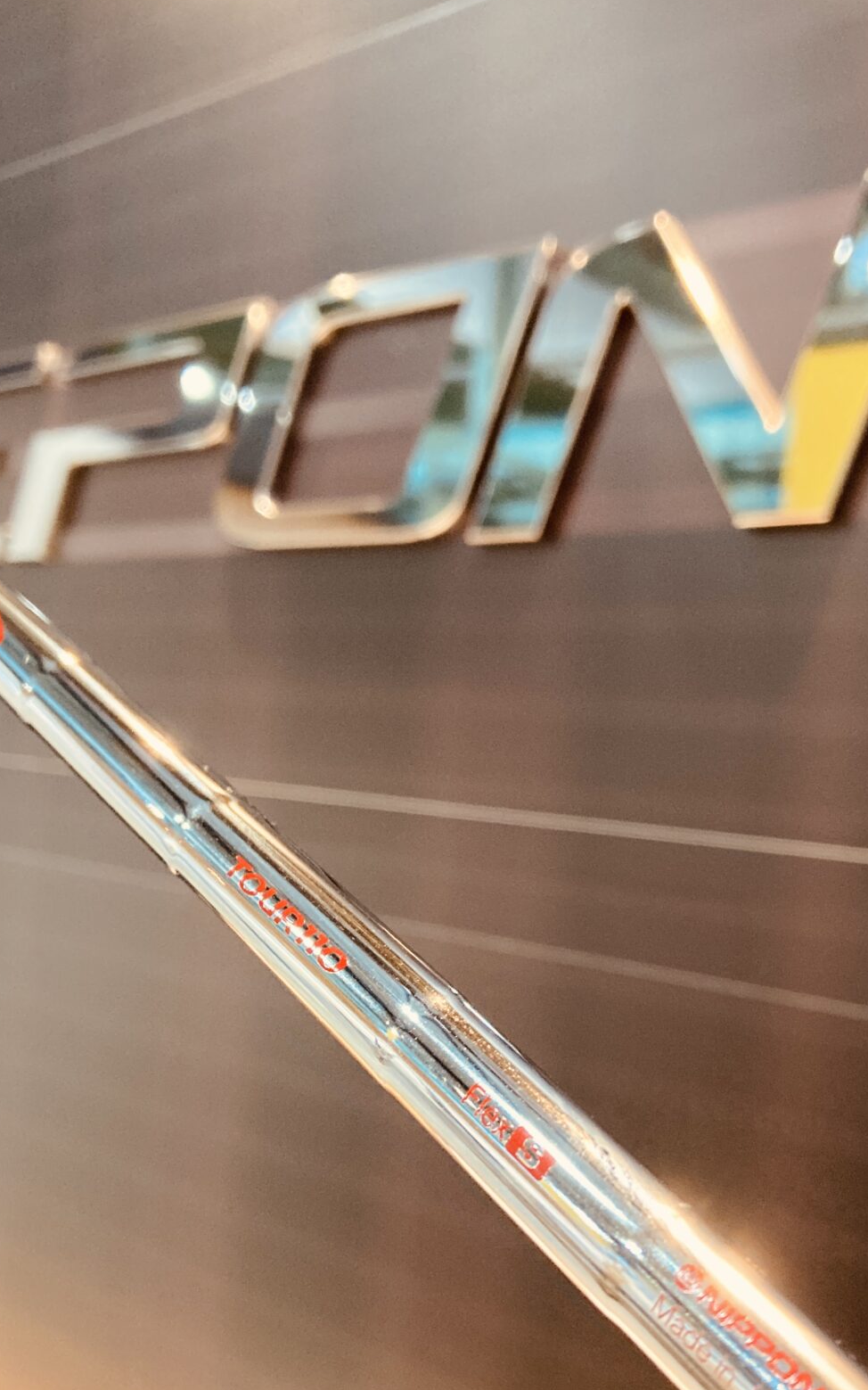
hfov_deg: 32.6
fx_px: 1477
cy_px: 800
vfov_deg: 50.2
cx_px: 543
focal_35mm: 39
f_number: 1.8
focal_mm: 3.99
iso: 250
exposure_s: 1/50
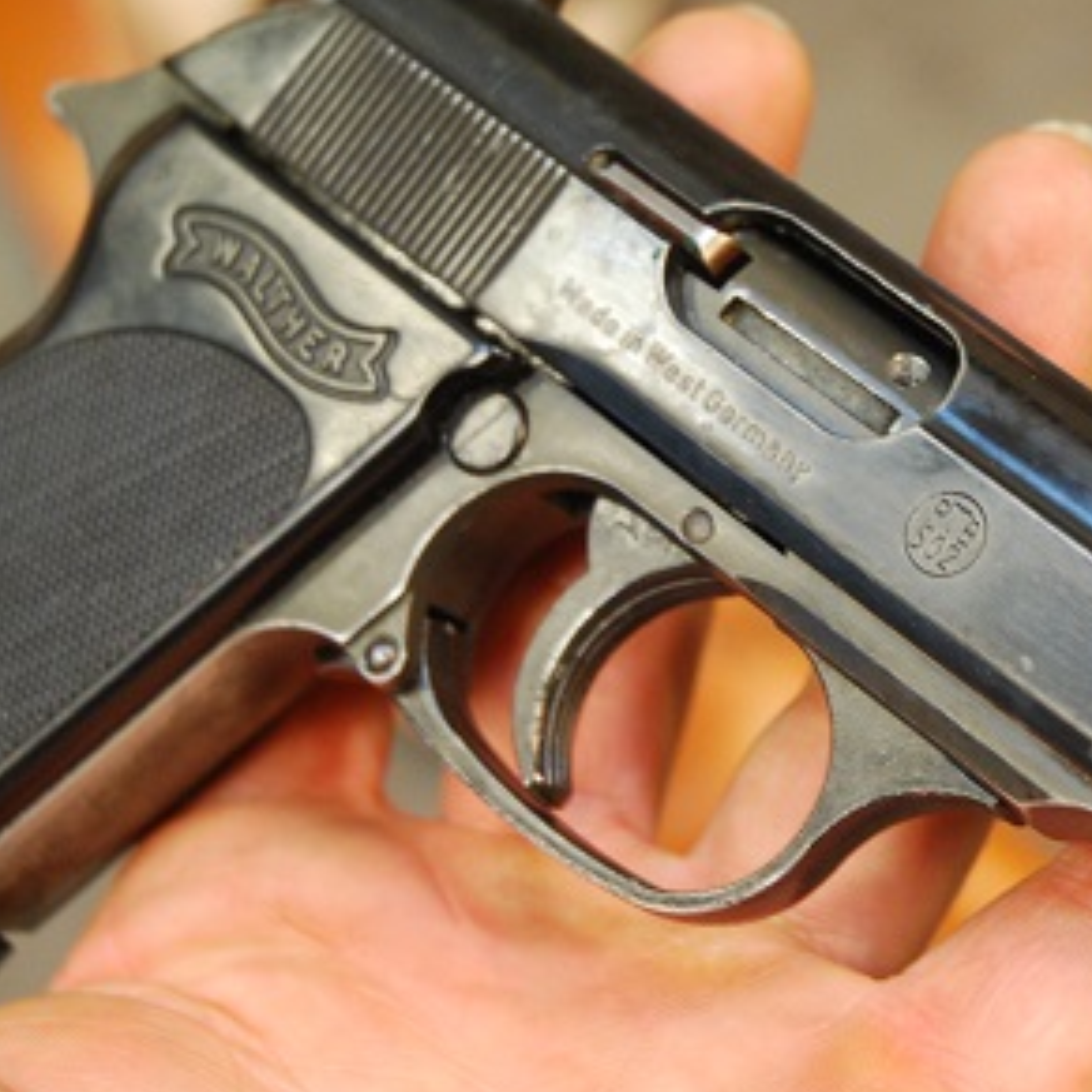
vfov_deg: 14.4
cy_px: 482
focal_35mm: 121
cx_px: 638
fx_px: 4319
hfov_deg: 14.4
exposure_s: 1/30
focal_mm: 46
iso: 800
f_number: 4.5
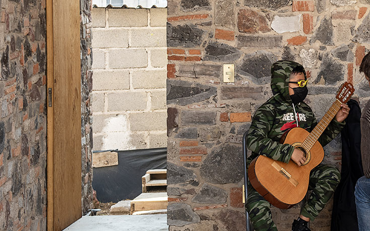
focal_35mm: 123
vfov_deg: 10.6
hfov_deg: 16.6
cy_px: 24
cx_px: 384
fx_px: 1240
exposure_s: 1/80
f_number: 7.1
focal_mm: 52
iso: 125
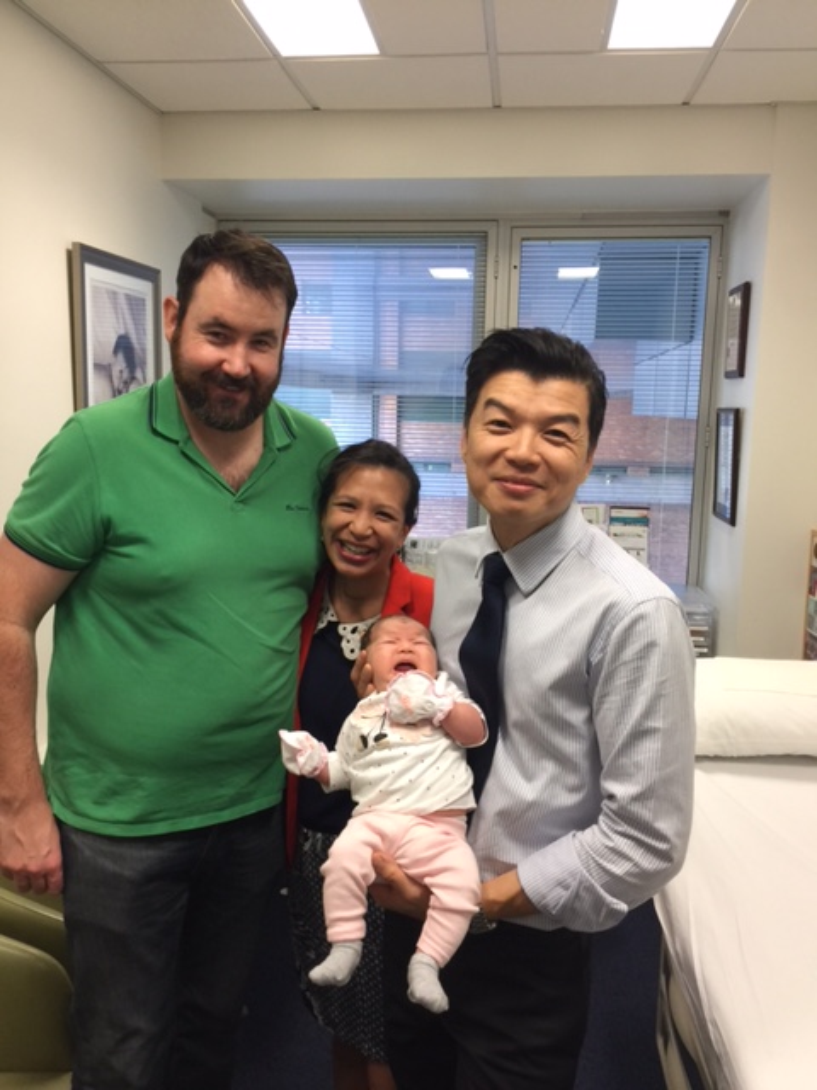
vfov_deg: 61.7
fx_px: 913
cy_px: 545
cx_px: 408
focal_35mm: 29
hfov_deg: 48.2
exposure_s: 1/17
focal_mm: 4.15
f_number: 2.2
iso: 50
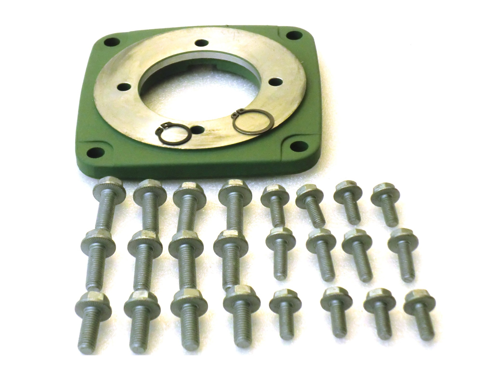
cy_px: 185
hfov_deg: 22.3
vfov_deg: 16.8
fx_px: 1253
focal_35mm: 88
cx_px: 246
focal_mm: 15.81
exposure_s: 1/60
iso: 400
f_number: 5.4
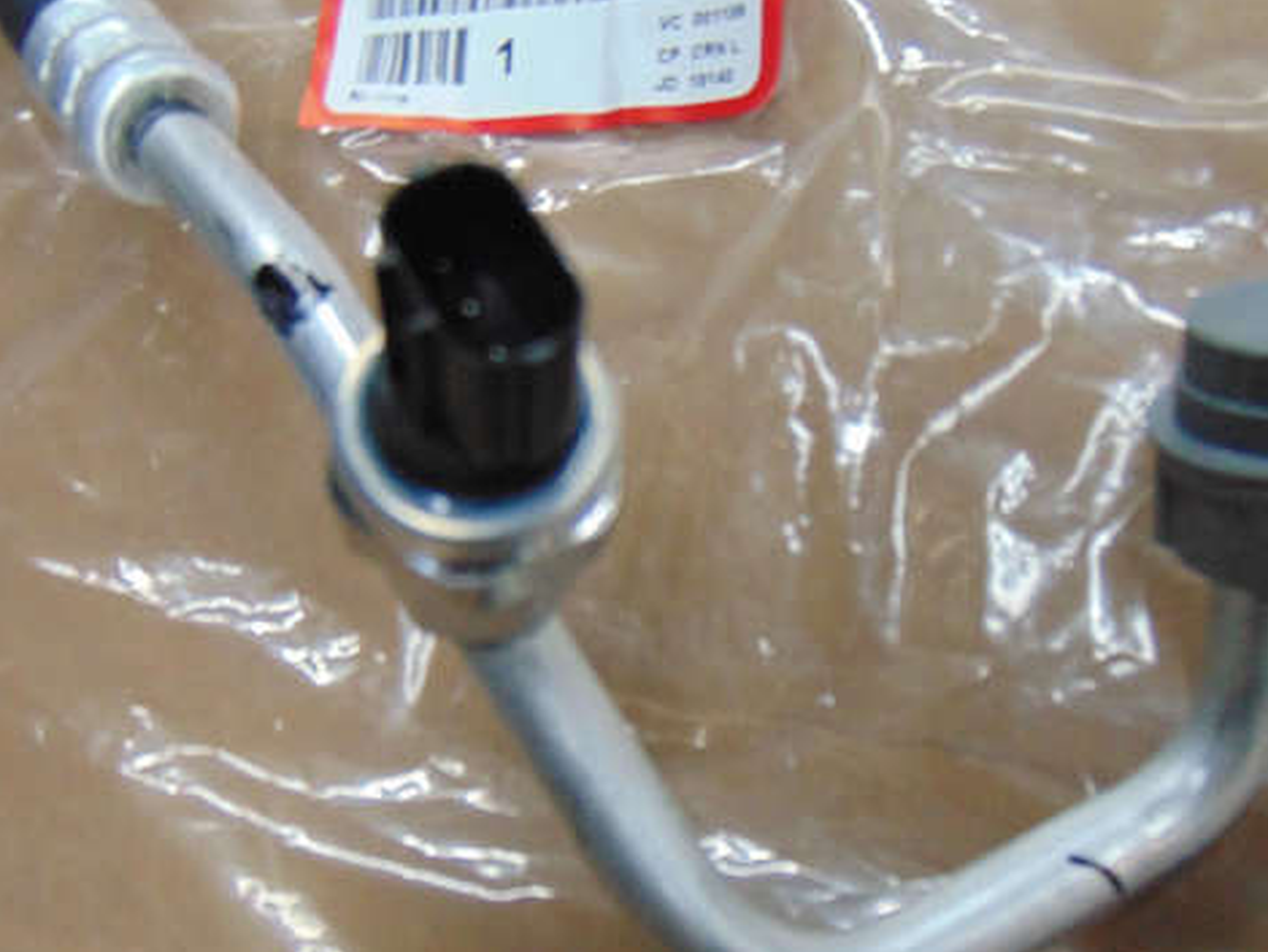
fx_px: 1649
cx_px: 706
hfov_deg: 42.0
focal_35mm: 45
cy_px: 557
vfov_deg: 32.1
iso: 400
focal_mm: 5.8
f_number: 3.2
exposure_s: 1/30
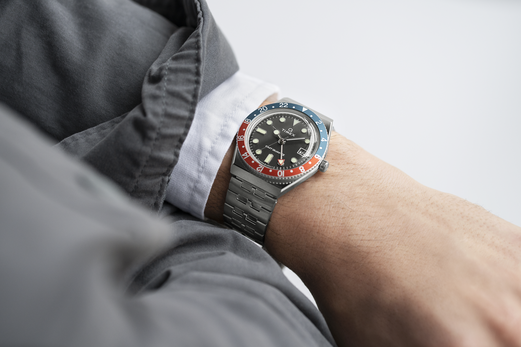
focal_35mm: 100
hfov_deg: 20.4
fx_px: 1447
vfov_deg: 13.7
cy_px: 174
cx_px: 260
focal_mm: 100
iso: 640
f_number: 4
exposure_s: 1/125
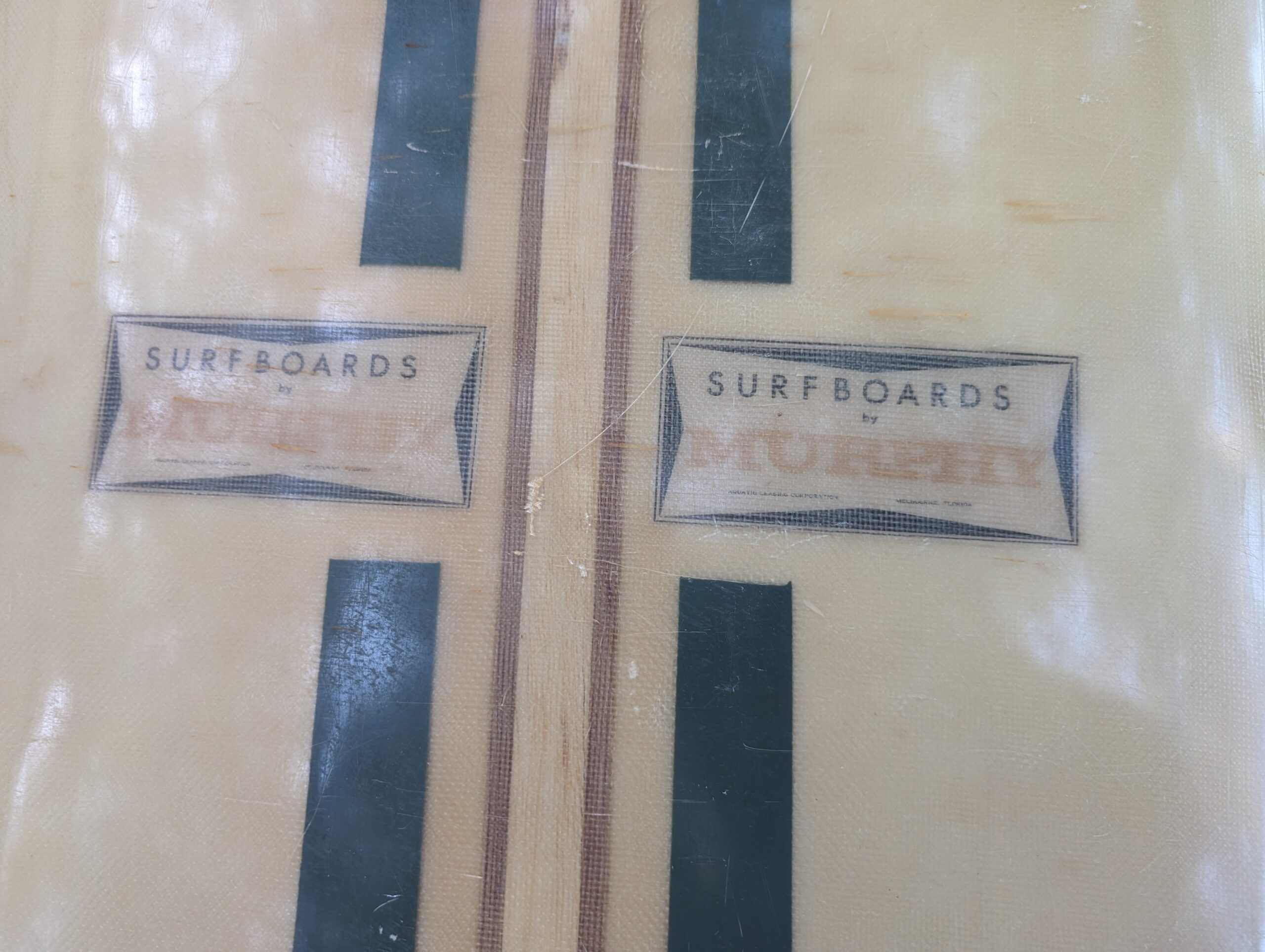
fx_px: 878
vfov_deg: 56.9
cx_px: 632
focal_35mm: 24
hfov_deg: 71.5
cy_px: 476
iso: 47
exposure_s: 1/35.5
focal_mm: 6.9
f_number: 1.68
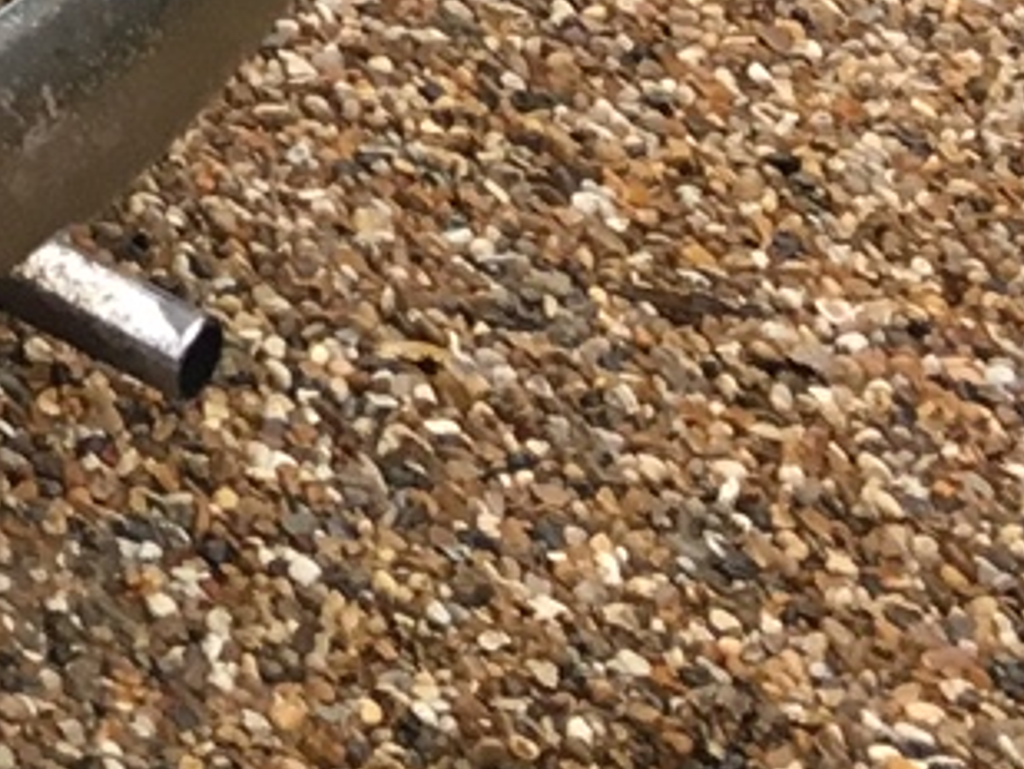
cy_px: -1250
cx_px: -2280
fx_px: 5593
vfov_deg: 7.2
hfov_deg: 8.4
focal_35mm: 189
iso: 32
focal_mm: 4.15
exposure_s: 1/33
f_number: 2.2
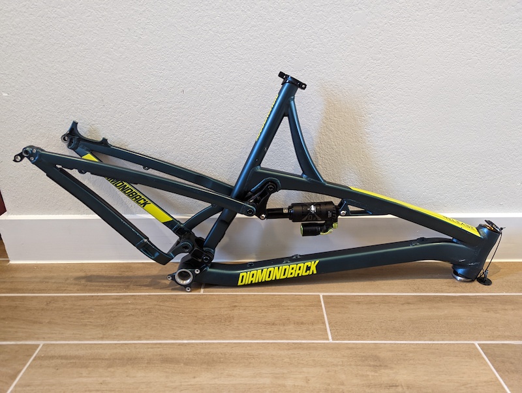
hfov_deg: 71.5
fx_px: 362
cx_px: 261
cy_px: 196
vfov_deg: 56.9
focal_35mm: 24
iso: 614
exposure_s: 1/23.8
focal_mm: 6.81
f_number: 1.85
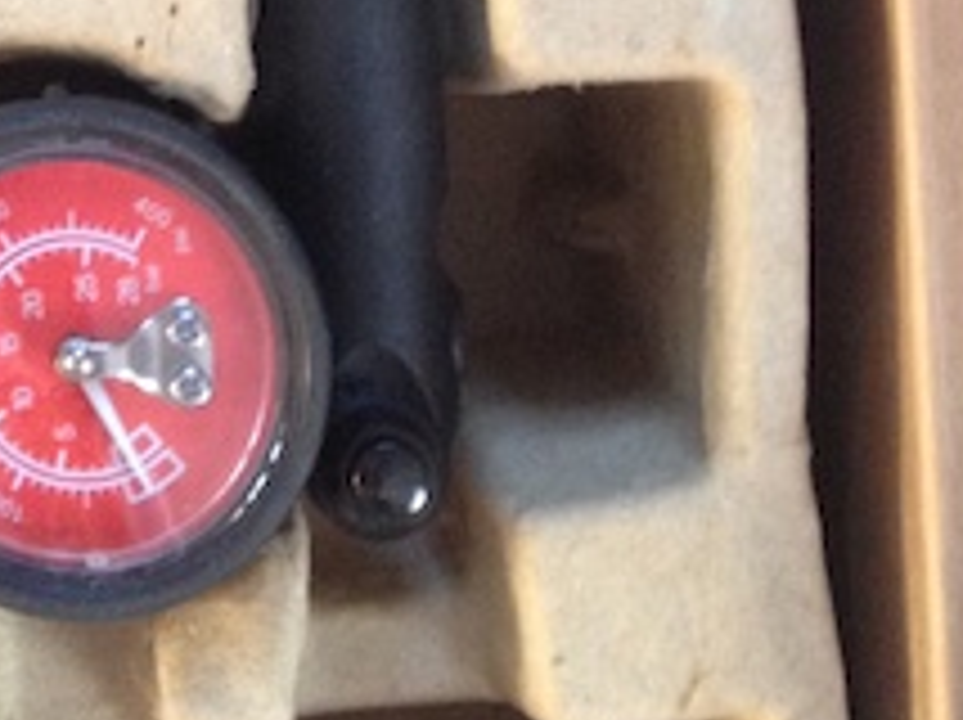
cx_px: -266
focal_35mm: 131
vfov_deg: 10.7
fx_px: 3640
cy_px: -468
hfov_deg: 14.5
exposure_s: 1/20
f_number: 2.4
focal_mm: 4.28
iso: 200
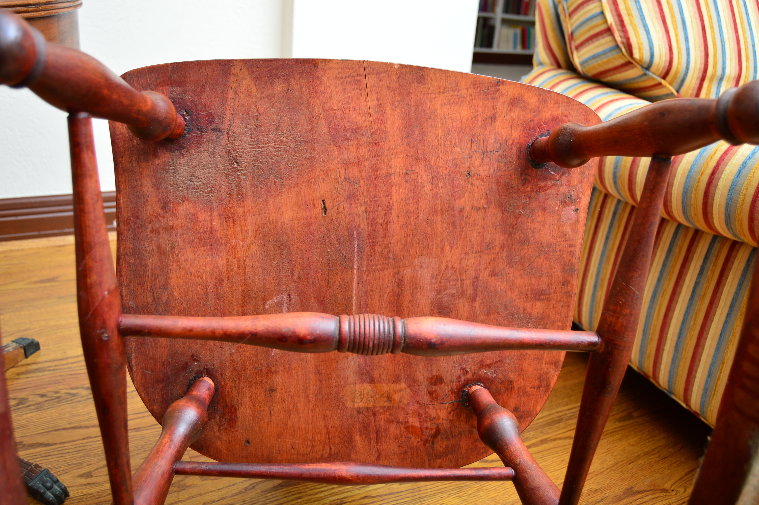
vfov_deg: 43.5
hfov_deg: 62.0
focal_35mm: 30
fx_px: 632
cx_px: 380
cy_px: 252
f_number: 3.5
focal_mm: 20
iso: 200
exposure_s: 1/200
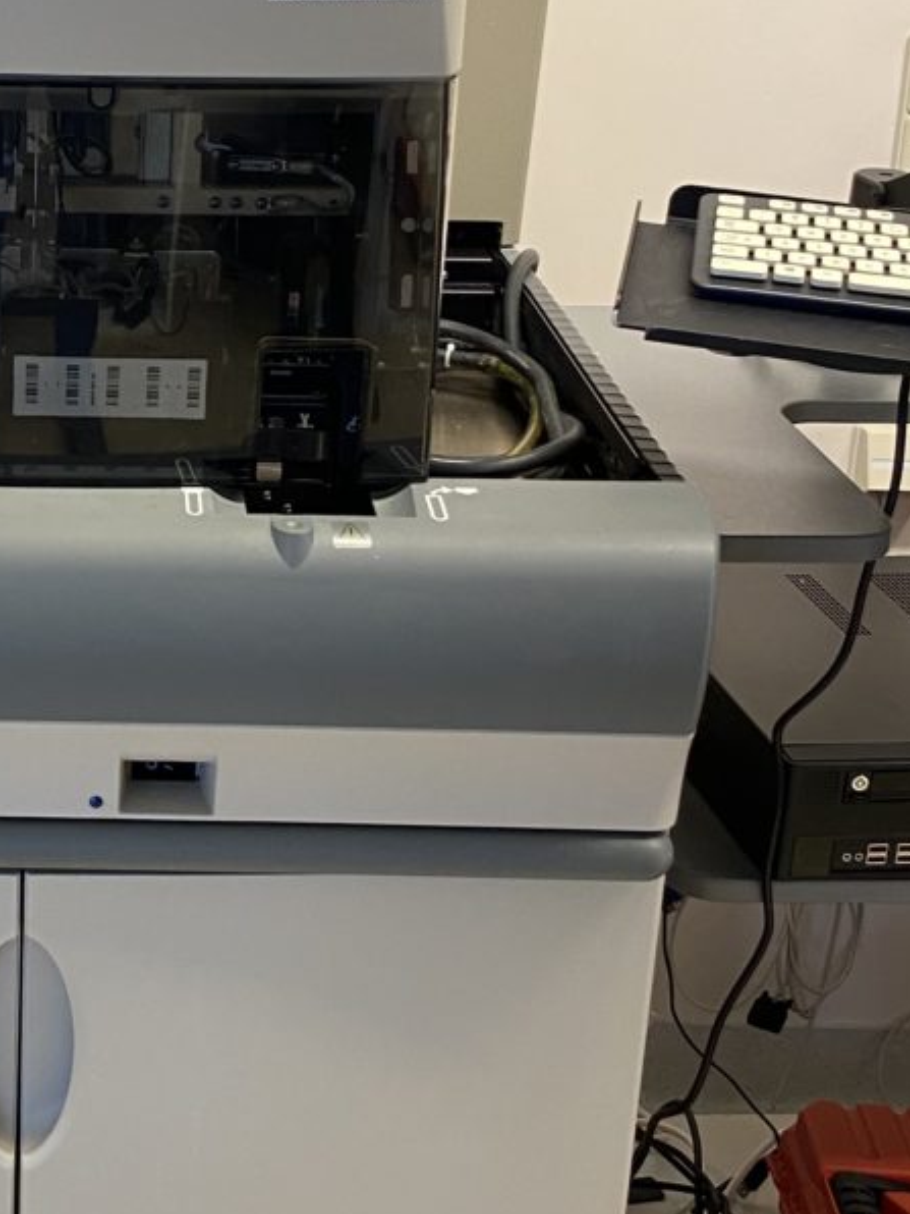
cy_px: 511
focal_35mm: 67
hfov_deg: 21.4
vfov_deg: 28.9
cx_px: 75
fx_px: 2348
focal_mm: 4.25
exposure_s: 1/50
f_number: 1.8
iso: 125
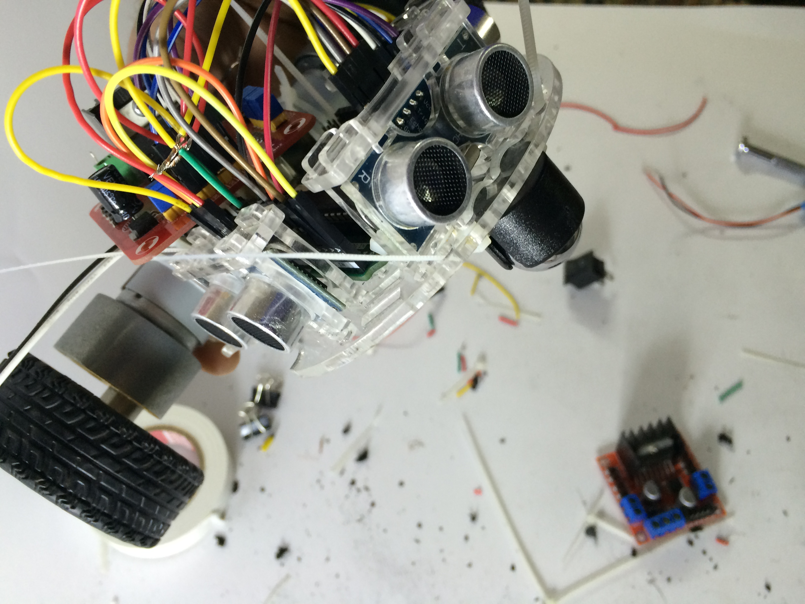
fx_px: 674
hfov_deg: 61.7
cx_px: 402
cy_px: 302
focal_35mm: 29
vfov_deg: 48.2
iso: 100
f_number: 2.2
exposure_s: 1/33
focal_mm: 4.15
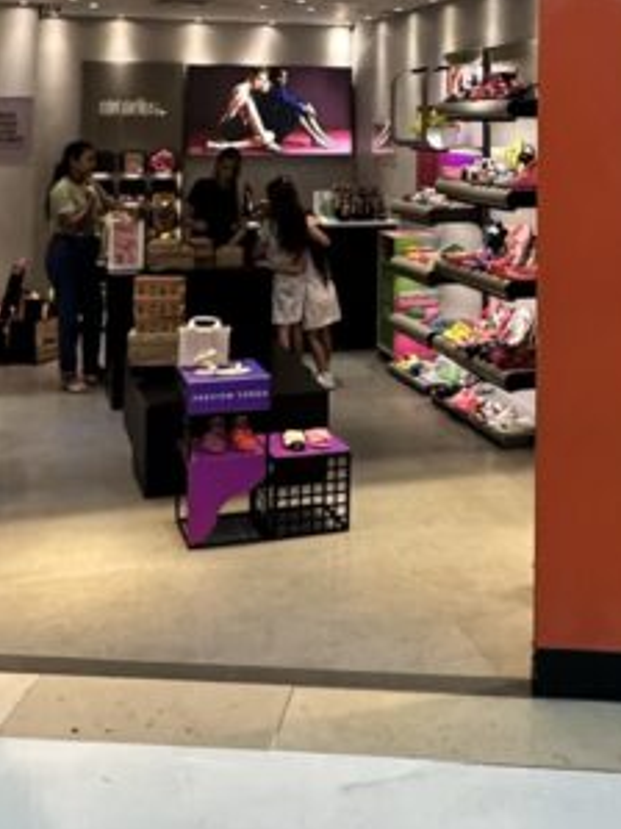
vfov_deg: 37.1
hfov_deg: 30.1
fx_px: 1149
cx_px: 394
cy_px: 80
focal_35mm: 48
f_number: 2.2
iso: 320
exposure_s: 1/120
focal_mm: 2.22
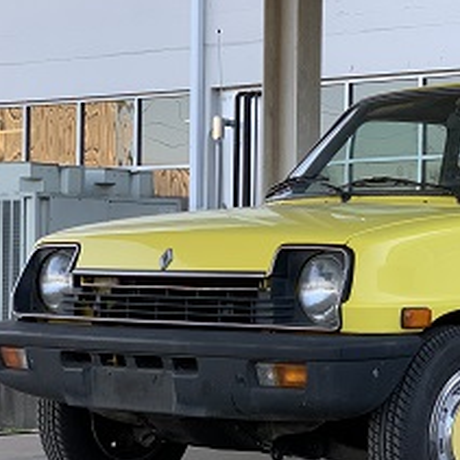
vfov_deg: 16.0
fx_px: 1639
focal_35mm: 109
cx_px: 456
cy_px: 278
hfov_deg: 15.7
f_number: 2.4
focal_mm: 6
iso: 32
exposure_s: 1/122
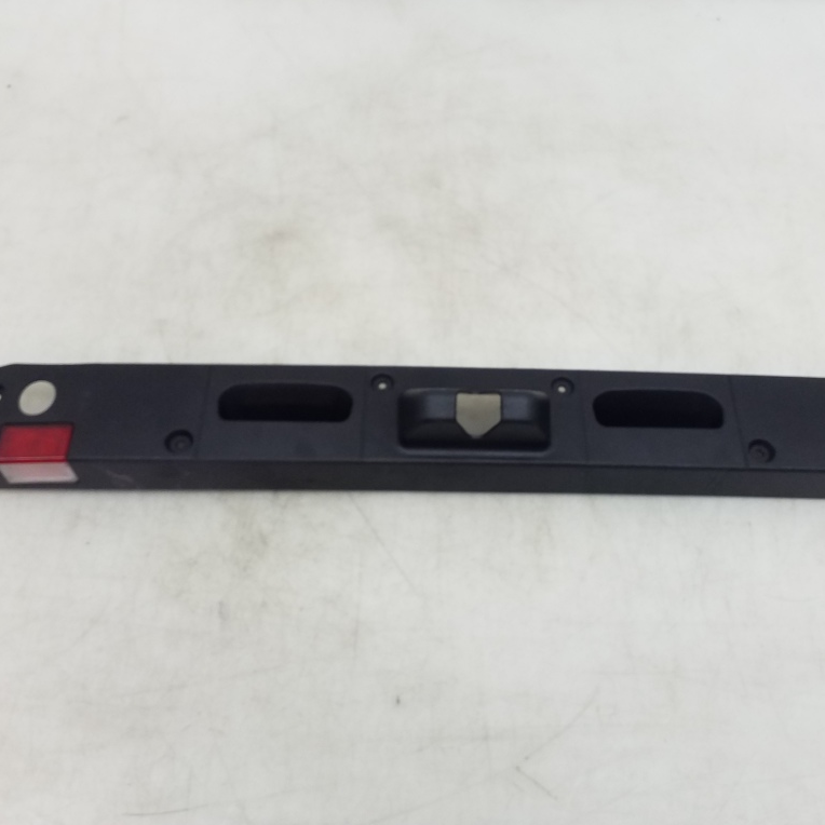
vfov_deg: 51.1
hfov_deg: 51.0
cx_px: 447
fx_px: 863
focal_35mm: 32
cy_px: 412
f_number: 1.9
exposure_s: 1/50
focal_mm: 3.6
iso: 100
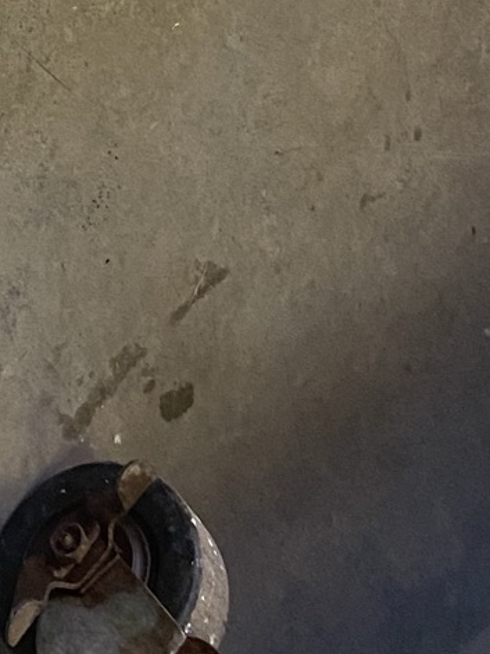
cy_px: -600
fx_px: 2134
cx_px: -478
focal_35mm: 113
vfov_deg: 14.7
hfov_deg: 11.8
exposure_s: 1/60
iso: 160
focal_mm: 4.25
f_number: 1.8
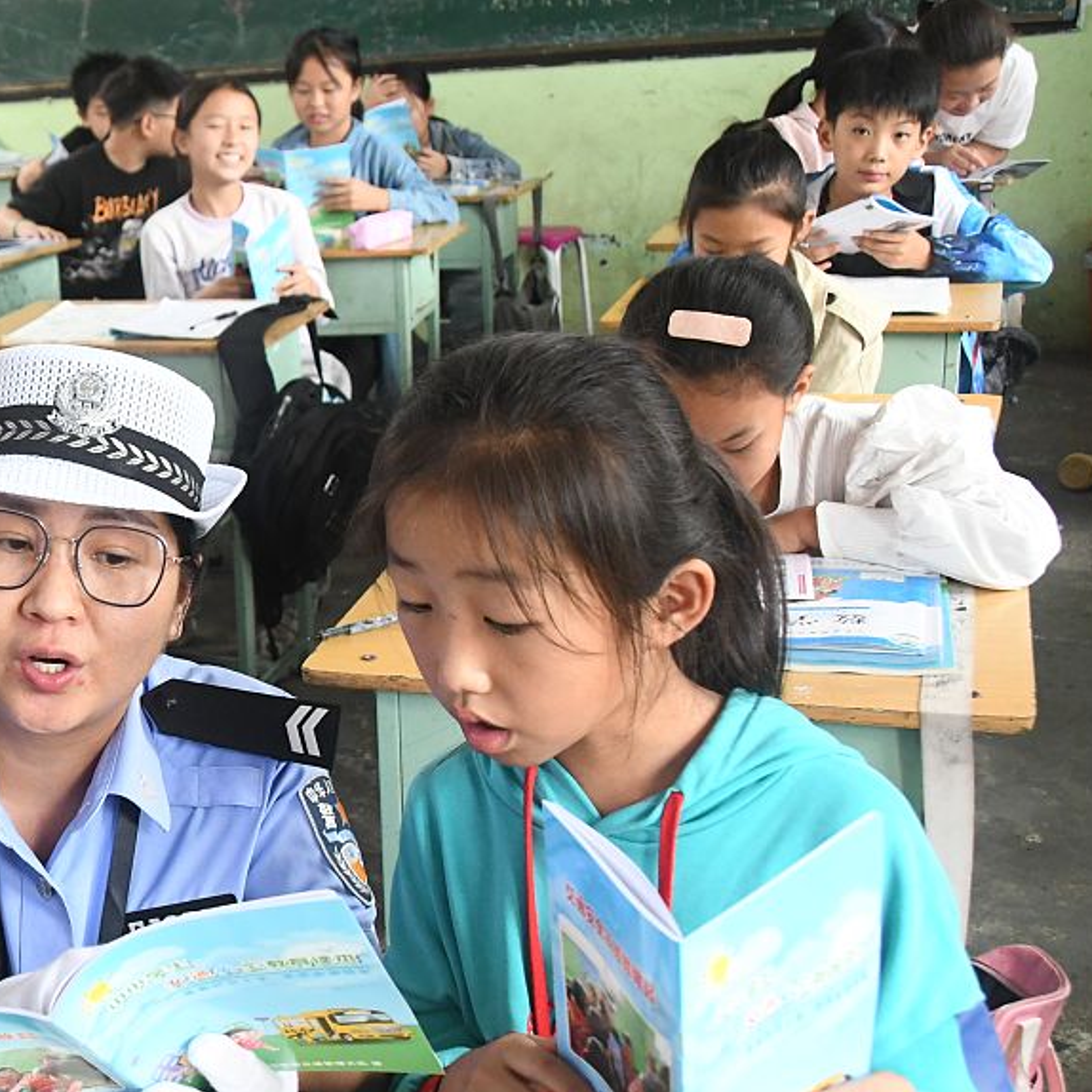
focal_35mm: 48
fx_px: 1713
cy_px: 637
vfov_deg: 35.3
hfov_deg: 32.9
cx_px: 36
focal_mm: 18
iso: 3200
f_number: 5
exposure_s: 1/200
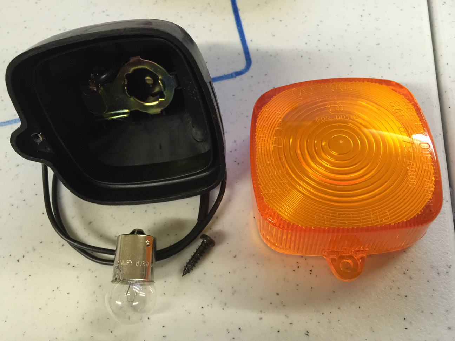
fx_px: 381
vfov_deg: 48.2
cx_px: 228
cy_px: 170
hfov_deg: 61.7
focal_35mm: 29
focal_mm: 4.15
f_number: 2.2
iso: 125
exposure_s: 1/15
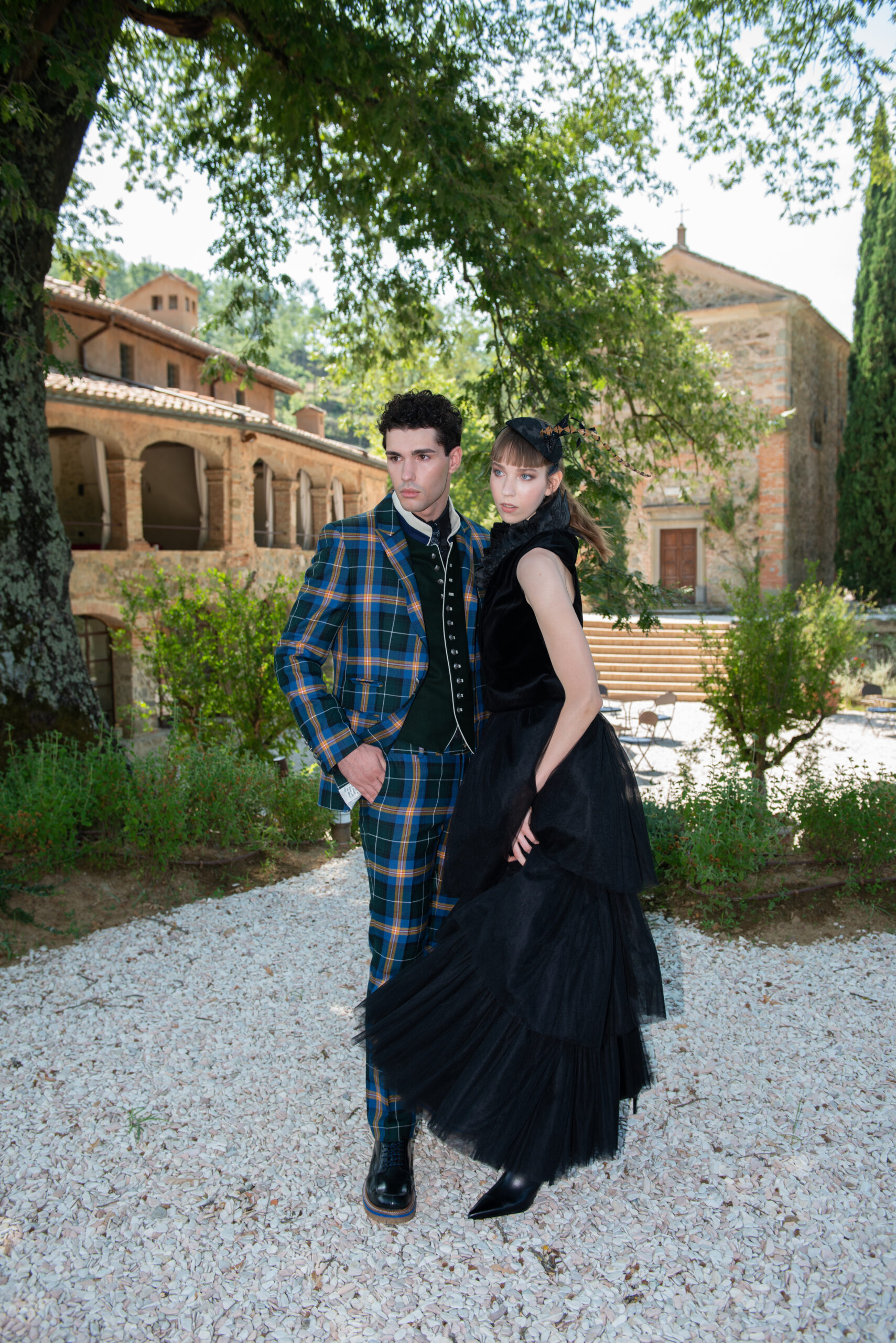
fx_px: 1193
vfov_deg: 58.7
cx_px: 448
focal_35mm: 32
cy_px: 672
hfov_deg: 41.2
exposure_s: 1/160
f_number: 4.5
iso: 100
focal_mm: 32
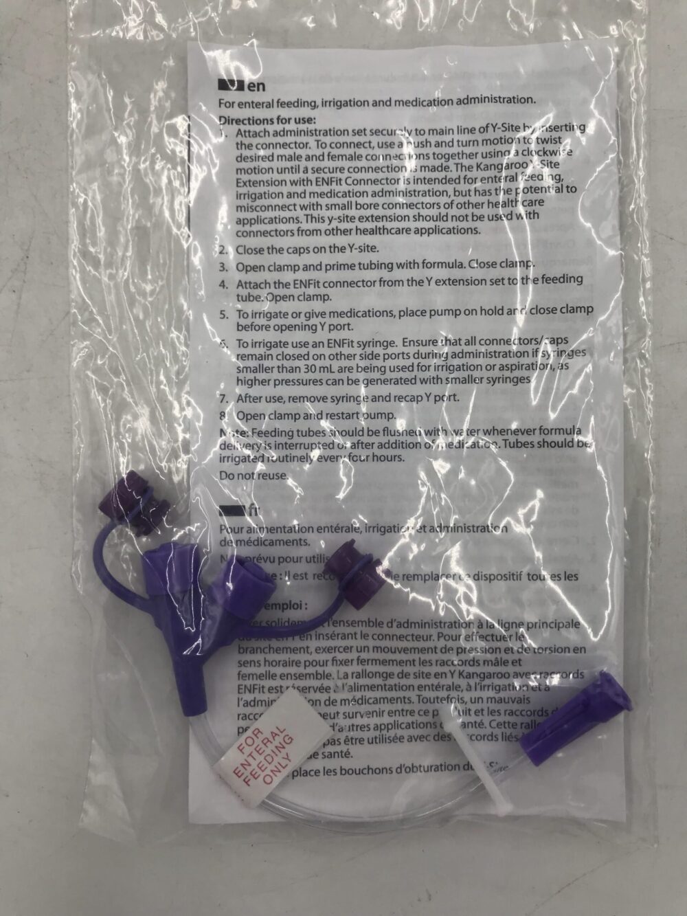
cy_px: 458
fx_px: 741
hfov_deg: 49.8
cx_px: 344
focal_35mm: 28
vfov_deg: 63.4
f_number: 1.8
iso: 20
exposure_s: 1/244
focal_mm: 3.99
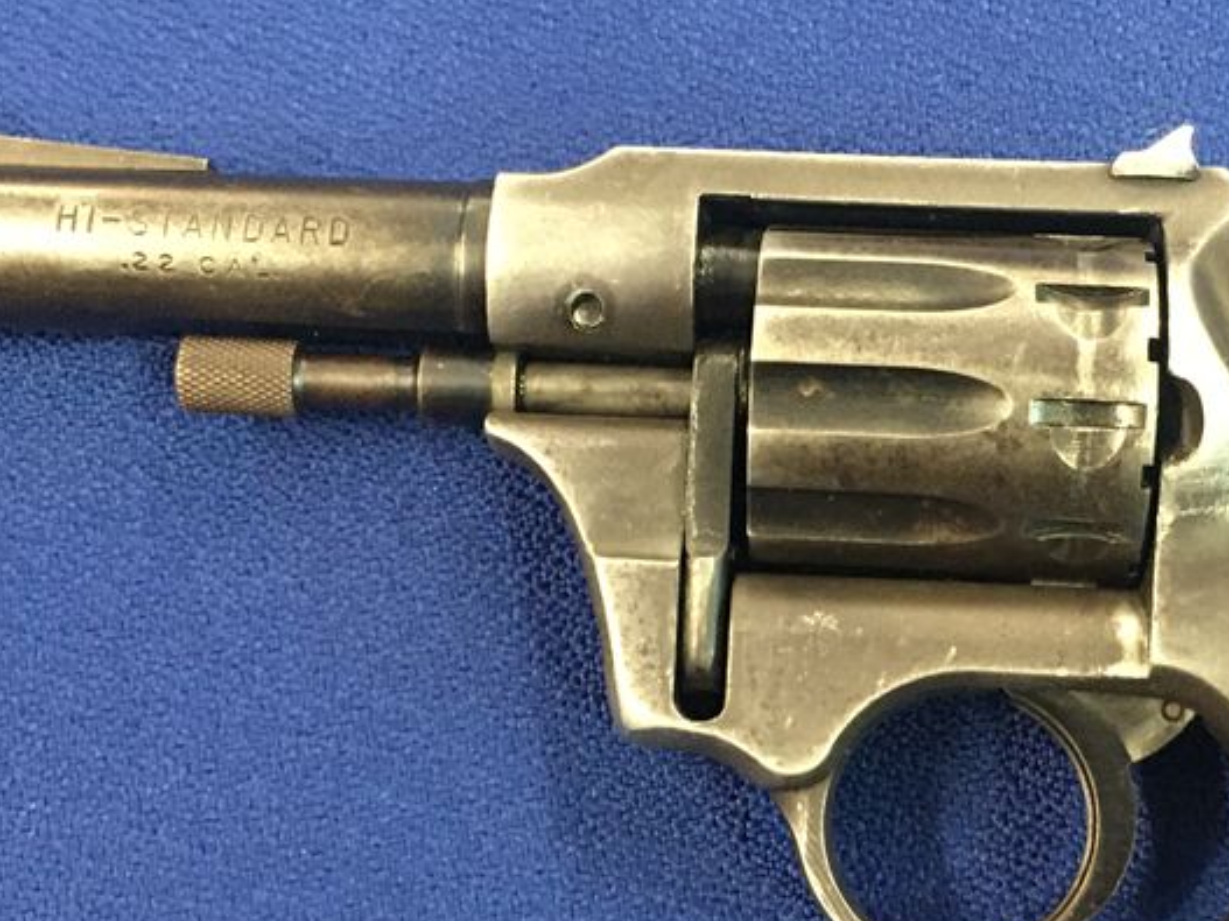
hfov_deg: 29.2
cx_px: 826
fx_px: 2343
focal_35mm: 66
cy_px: 620
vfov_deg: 22.1
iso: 100
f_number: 2.2
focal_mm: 4.15
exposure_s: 1/4
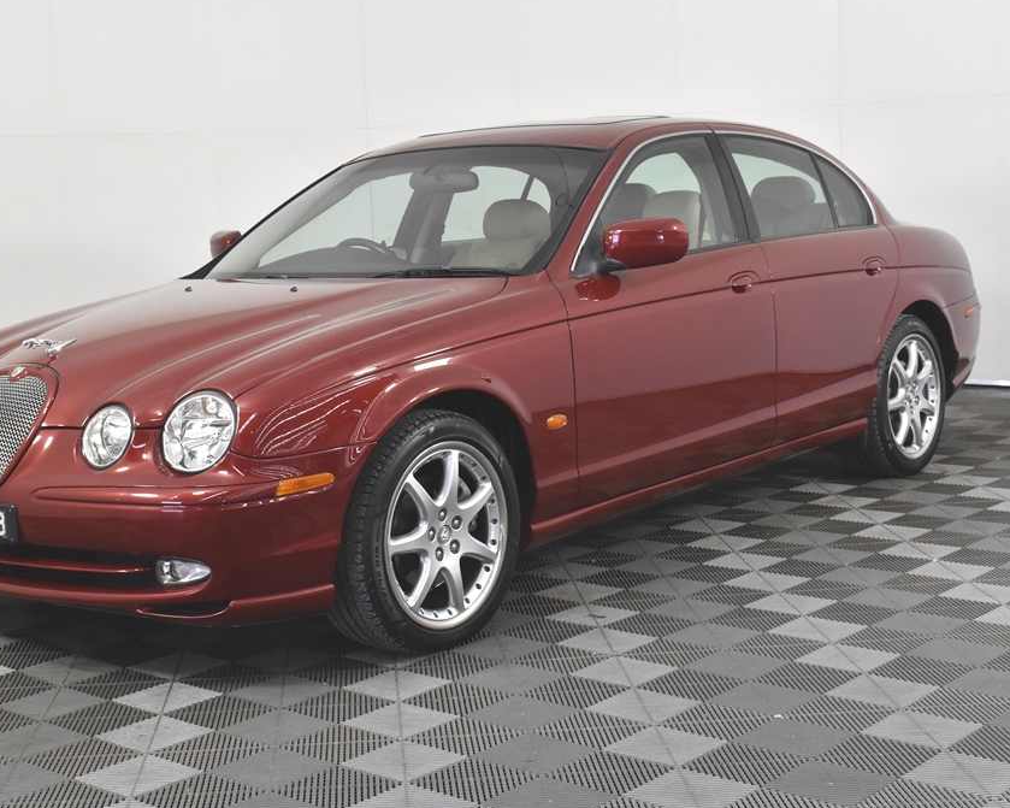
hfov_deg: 34.1
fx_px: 1644
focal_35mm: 55
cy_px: 404
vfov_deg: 27.6
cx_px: 433
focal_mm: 32
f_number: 9
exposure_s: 1/320
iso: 1600
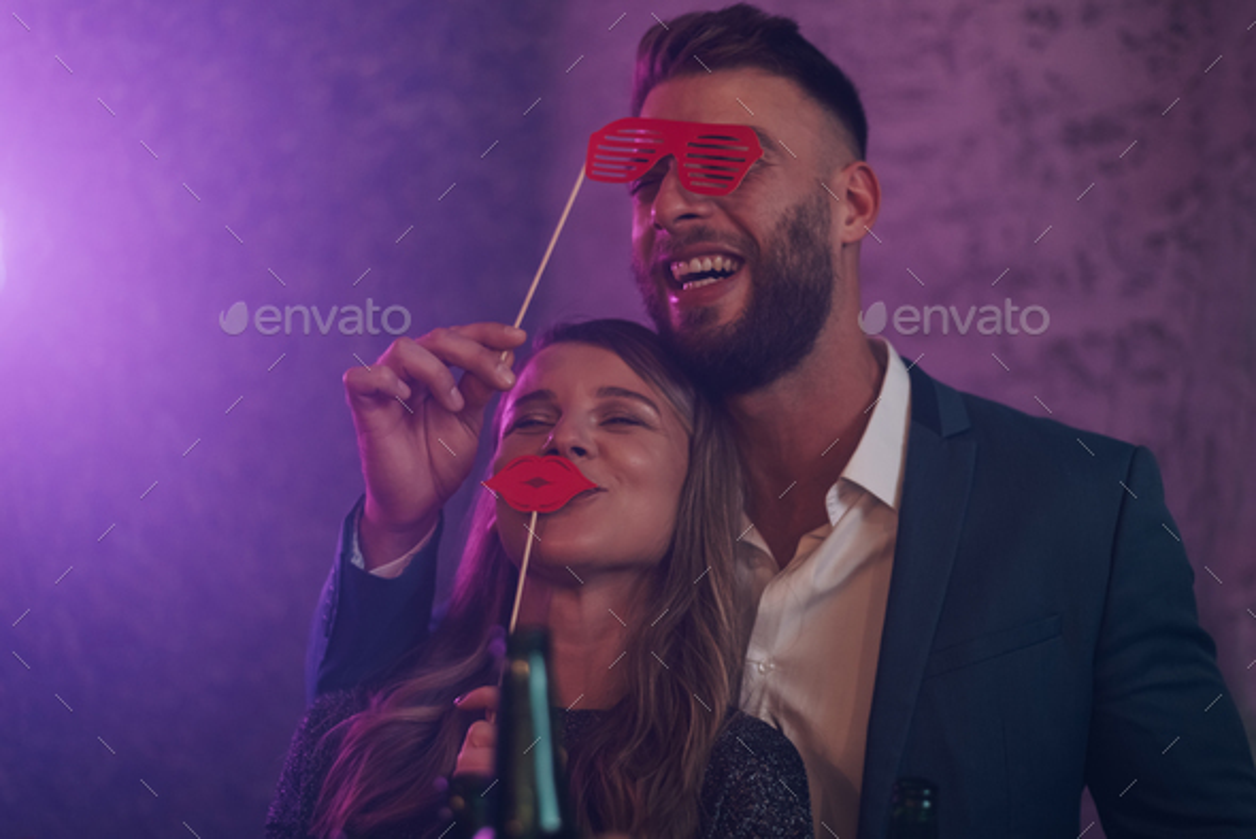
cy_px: 420
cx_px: 628
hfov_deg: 39.6
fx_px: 1745
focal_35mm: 50
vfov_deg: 27.0
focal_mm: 50
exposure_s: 1/160
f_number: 1.8
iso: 400
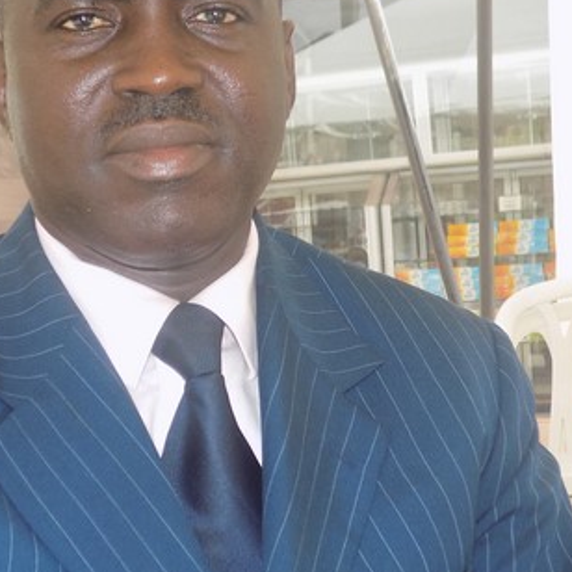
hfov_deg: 22.2
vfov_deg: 22.2
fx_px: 1458
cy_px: 325
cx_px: 241
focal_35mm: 78
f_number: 3.4
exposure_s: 1/200
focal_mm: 6.1
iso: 80
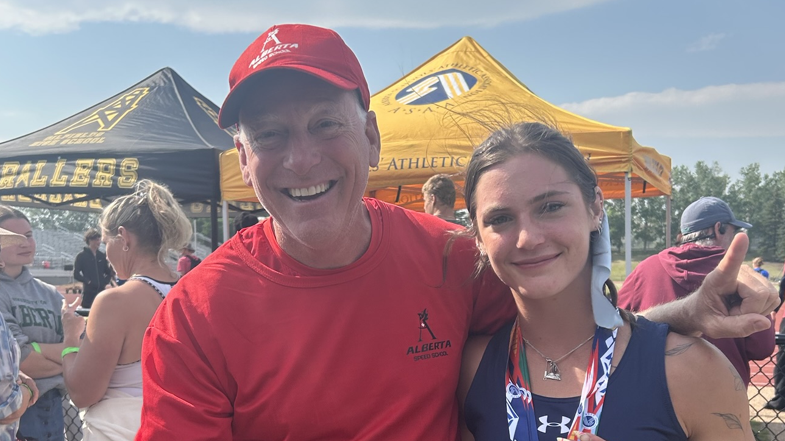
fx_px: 916
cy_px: 383
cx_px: 388
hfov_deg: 46.4
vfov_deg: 26.3
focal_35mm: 44
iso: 50
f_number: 1.5
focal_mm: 5.7
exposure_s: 1/2762
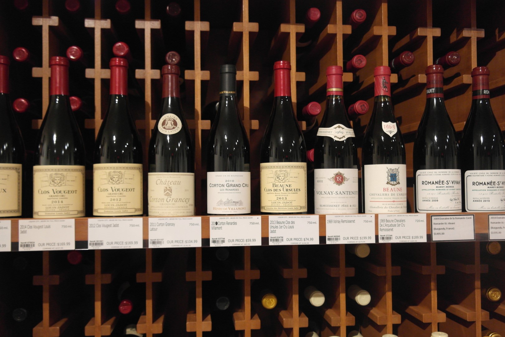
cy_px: 168
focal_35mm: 36
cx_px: 252
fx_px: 505
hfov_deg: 53.1
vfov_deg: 36.9
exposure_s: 1/20
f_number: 4
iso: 1600
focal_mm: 24
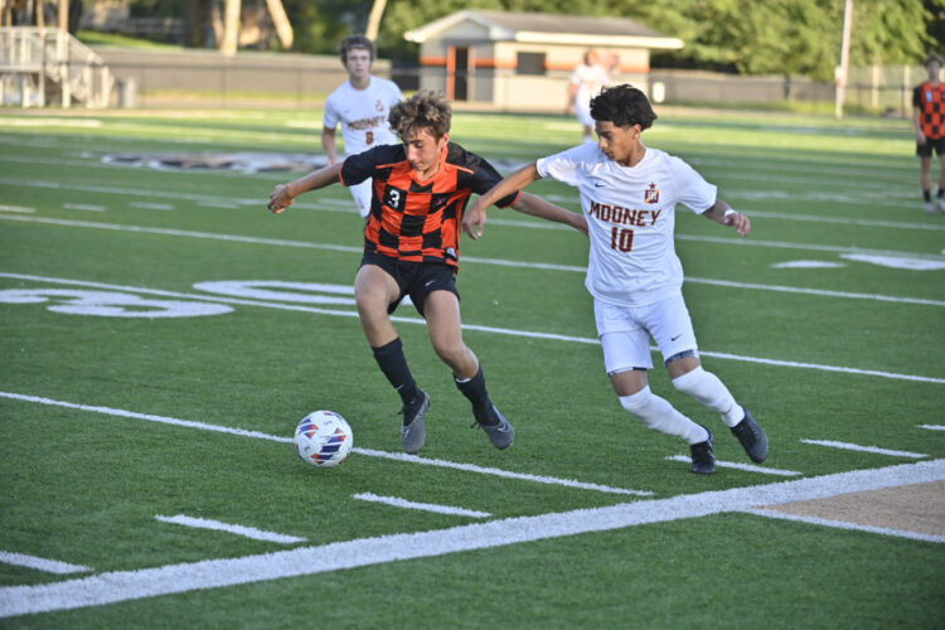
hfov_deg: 18.6
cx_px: 472
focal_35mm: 110
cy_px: 315
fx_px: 2887
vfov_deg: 12.5
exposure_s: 1/1000
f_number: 2.8
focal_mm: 110
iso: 250
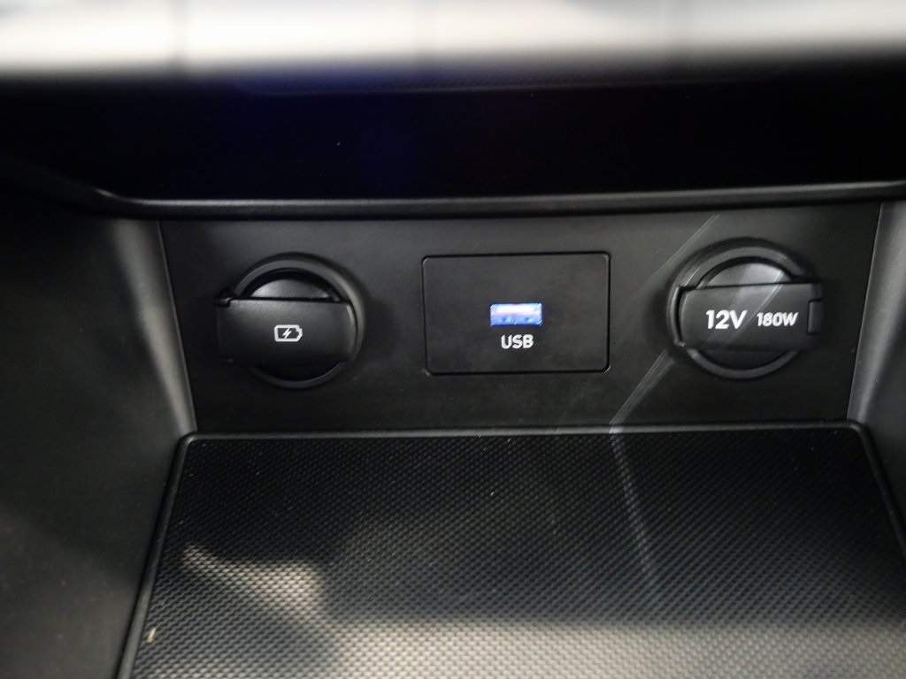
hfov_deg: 54.0
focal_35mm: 34
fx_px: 890
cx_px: 453
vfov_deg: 41.8
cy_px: 340
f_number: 3.8
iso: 3200
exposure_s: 1/3.2
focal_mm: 17
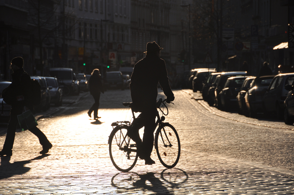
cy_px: 98
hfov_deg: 9.2
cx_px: 147
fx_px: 1835
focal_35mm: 225
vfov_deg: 6.1
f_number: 7.1
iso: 200
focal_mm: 150
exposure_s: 1/3200
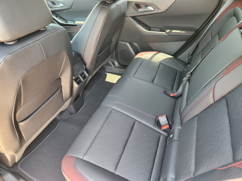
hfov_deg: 73.9
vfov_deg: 58.9
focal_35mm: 23
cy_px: 90
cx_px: 121
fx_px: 161
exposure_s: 1/100
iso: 250
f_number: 1.8
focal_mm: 5.4
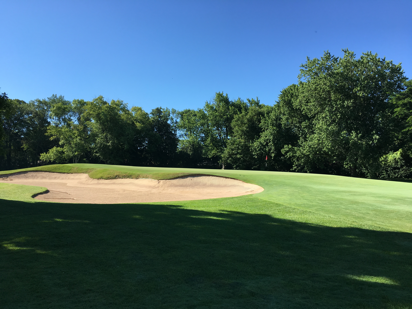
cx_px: 206
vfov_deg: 48.2
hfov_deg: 61.7
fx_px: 345
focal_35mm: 29
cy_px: 154
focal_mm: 4.15
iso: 25
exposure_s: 1/938
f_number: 2.2
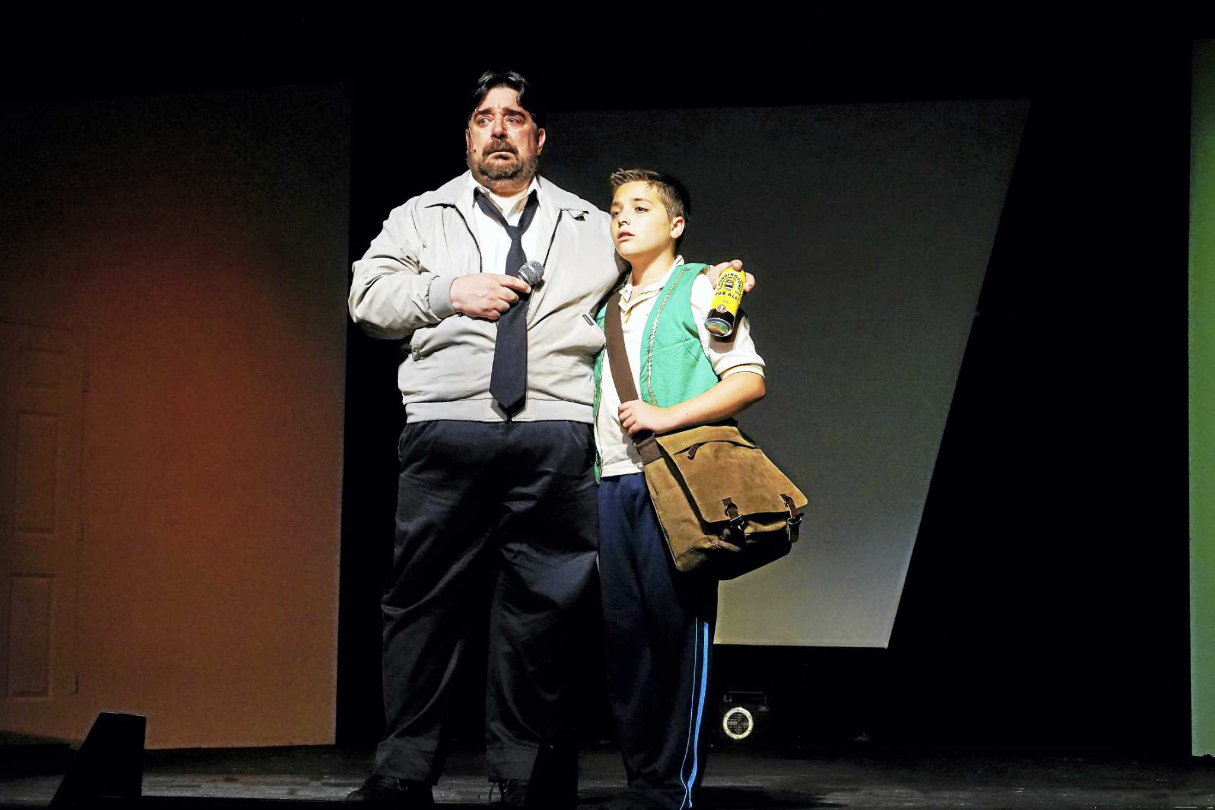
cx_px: 608
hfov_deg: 32.9
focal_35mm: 61
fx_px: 2058
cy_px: 405
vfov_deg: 22.3
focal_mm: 61
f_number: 10
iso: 5000
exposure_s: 1/200
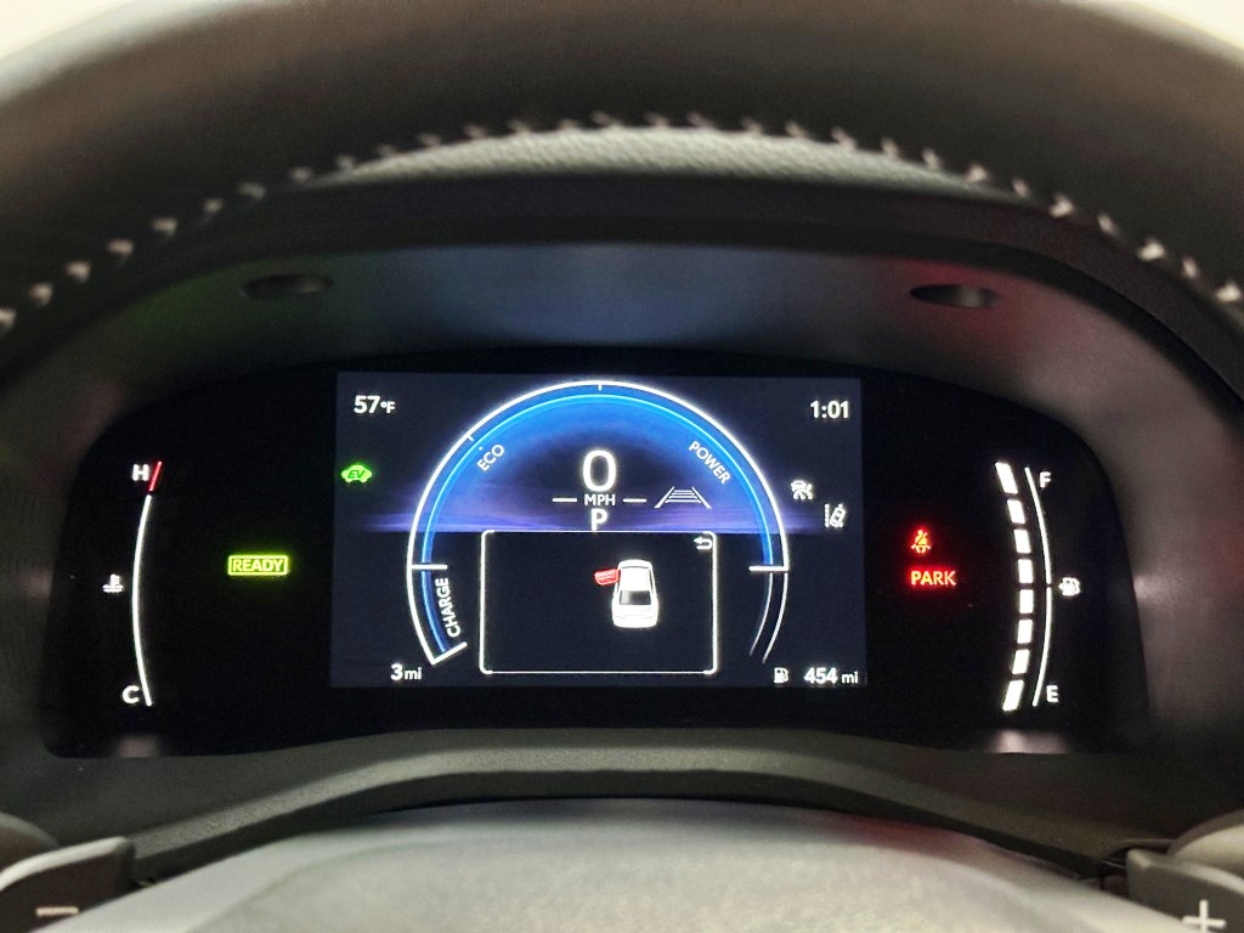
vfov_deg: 30.3
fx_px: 1725
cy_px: 466
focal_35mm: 48
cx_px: 622
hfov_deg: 39.7
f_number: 1.78
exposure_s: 1/20
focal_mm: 6.86
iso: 640
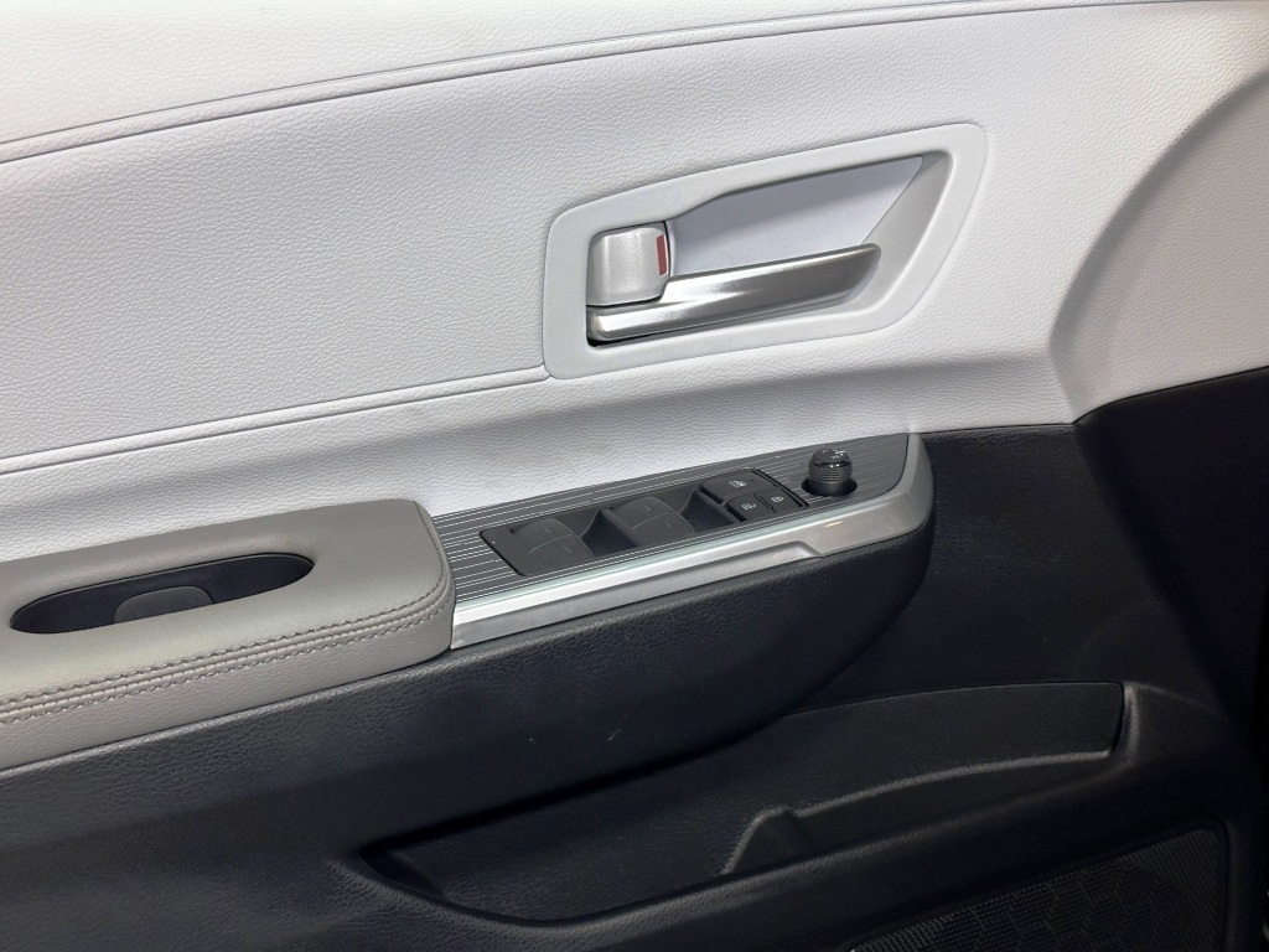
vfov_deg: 30.3
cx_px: 634
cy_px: 476
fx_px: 1760
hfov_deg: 39.7
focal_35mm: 48
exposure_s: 1/60
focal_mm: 6.86
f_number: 1.78
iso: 250
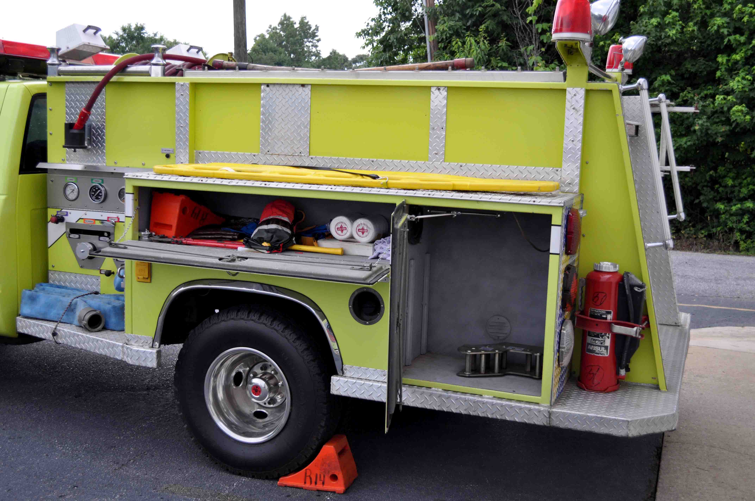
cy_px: 250
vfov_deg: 31.8
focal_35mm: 42
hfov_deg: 46.4
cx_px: 378
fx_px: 880
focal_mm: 28
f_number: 4.5
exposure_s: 1/60
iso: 400
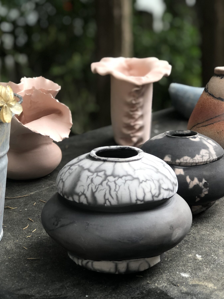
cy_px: 152
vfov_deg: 29.8
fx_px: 561
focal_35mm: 65
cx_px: 109
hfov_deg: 22.6
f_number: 2.8
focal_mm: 6.6
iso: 25
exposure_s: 1/30
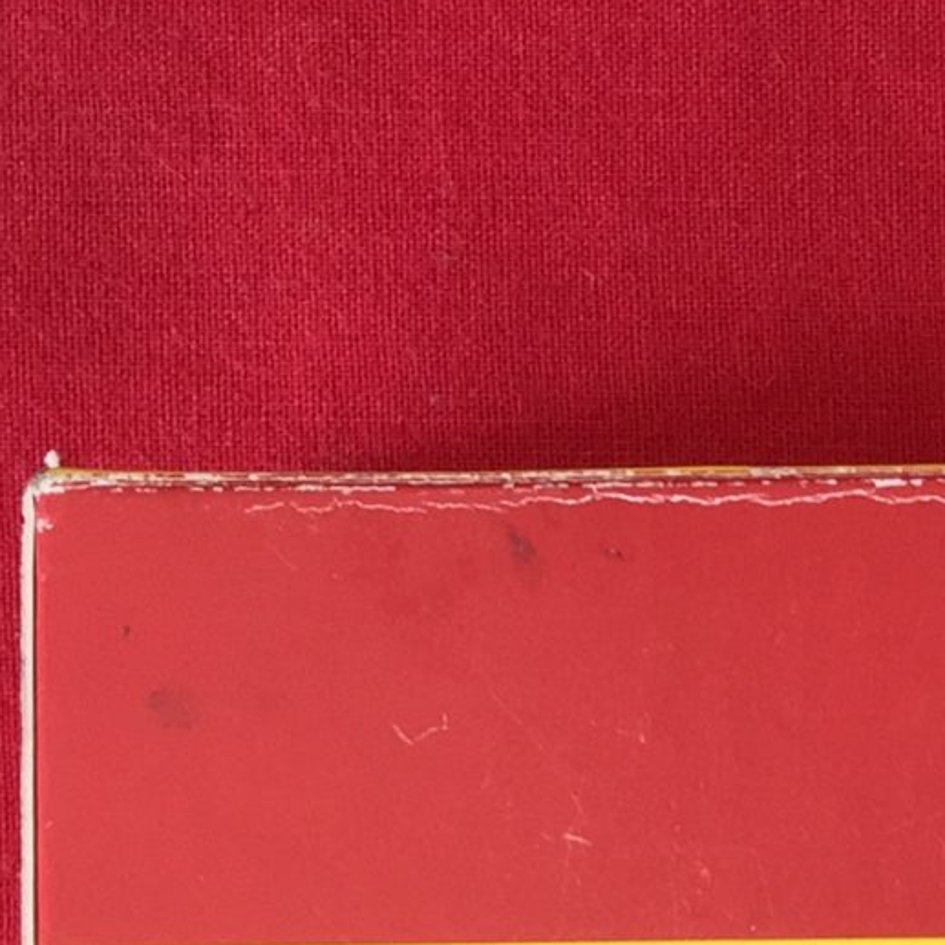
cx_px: 1826
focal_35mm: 127
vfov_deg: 13.3
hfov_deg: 12.3
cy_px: 1152
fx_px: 3923
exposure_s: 1/50
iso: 32
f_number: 2.2
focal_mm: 4.15
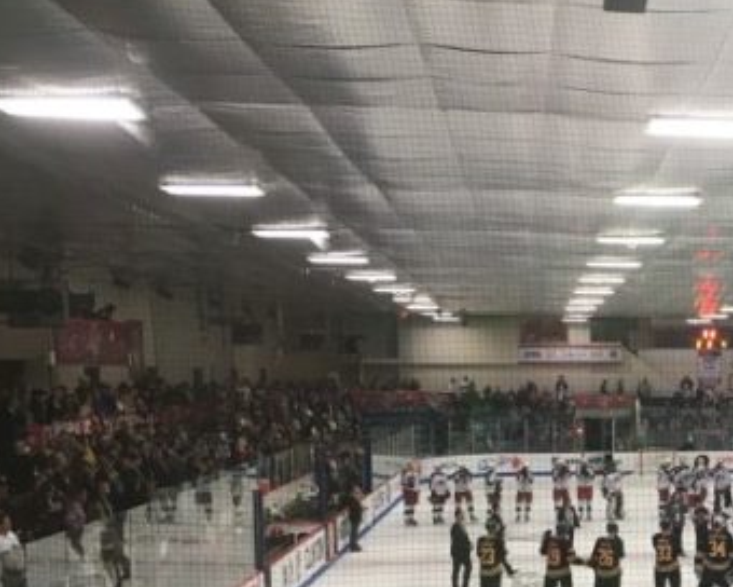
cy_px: 492
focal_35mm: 64
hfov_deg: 27.4
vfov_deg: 23.4
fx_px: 1388
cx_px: 776
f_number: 2.2
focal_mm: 4.15
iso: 40
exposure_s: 1/30
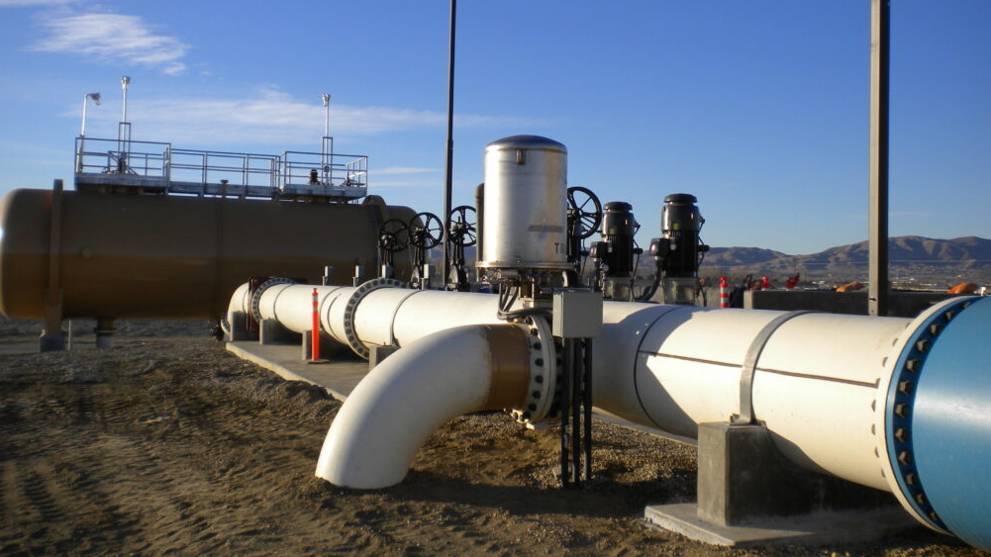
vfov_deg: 30.4
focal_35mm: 39
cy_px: 243
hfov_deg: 51.6
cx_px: 501
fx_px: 1025
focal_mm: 6.3
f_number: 4.6
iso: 80
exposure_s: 1/530
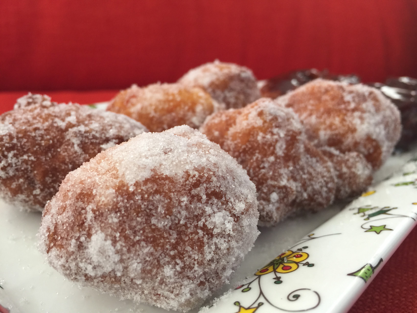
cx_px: 208
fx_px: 349
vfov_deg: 48.2
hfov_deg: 61.7
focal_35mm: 29
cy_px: 156
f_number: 2.2
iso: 50
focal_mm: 4.2
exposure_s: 1/15
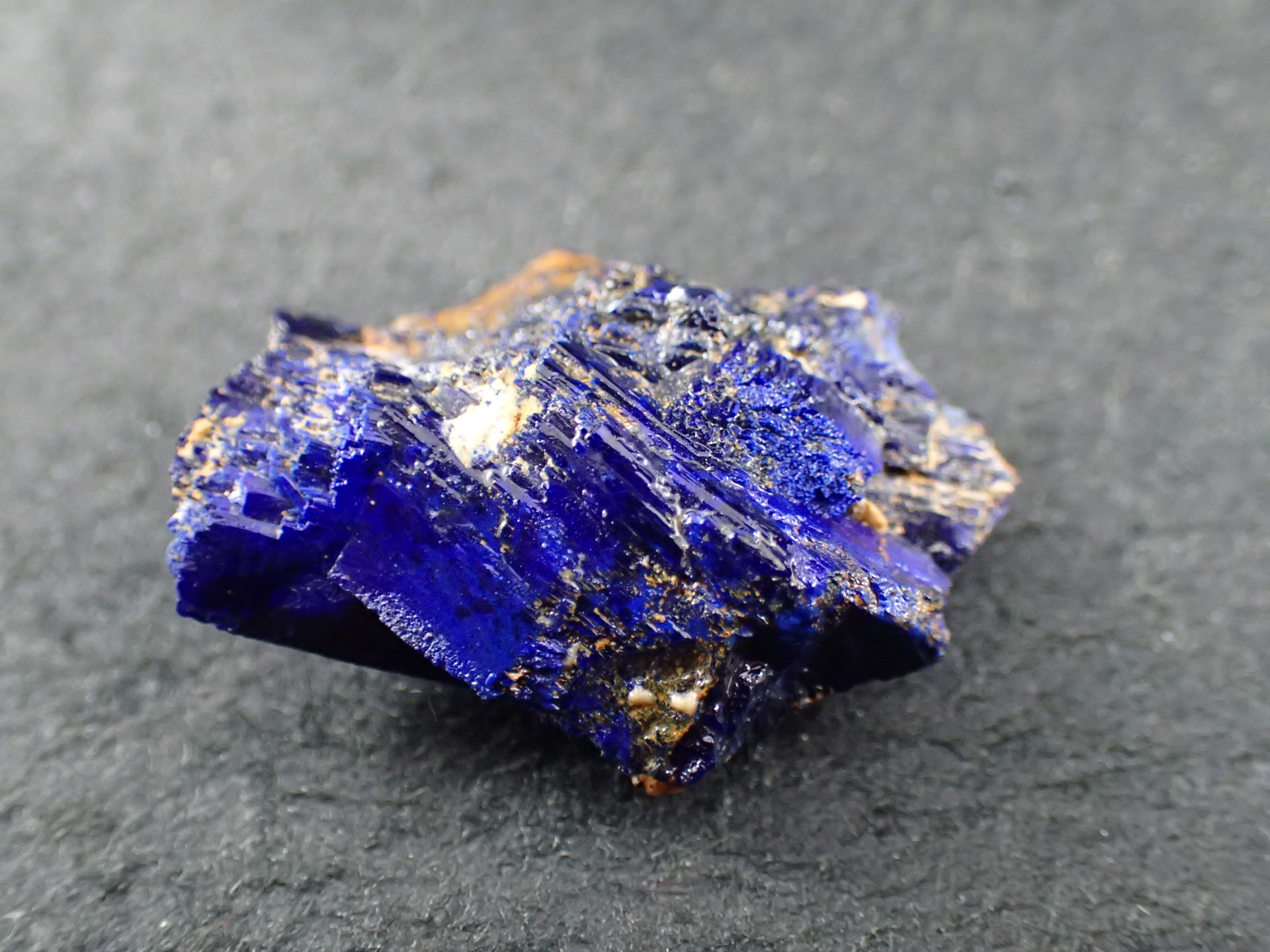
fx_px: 1688
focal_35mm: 46
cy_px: 476
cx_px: 635
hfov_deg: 41.2
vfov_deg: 31.5
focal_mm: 8.41
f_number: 3.1
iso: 800
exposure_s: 1/160
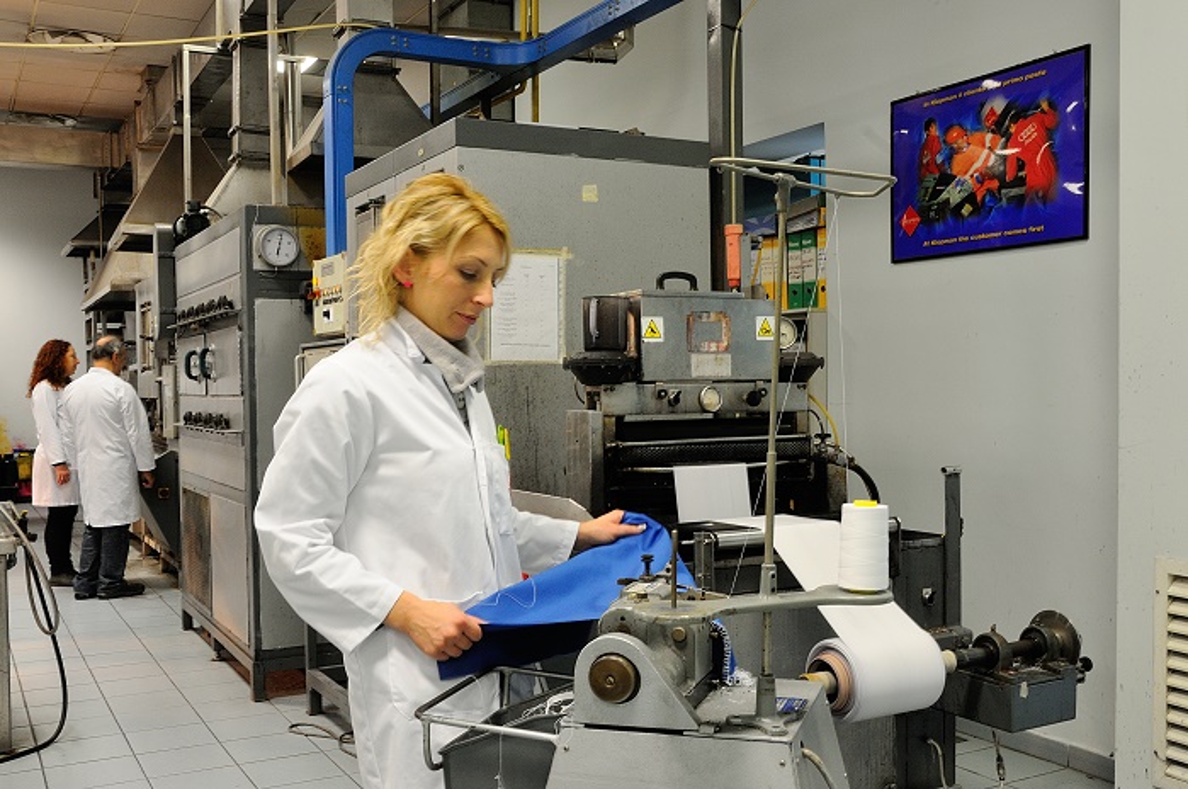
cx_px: 594
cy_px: 394
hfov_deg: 57.3
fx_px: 1087
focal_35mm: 33
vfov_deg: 39.9
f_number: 14
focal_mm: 22
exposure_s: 1
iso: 400
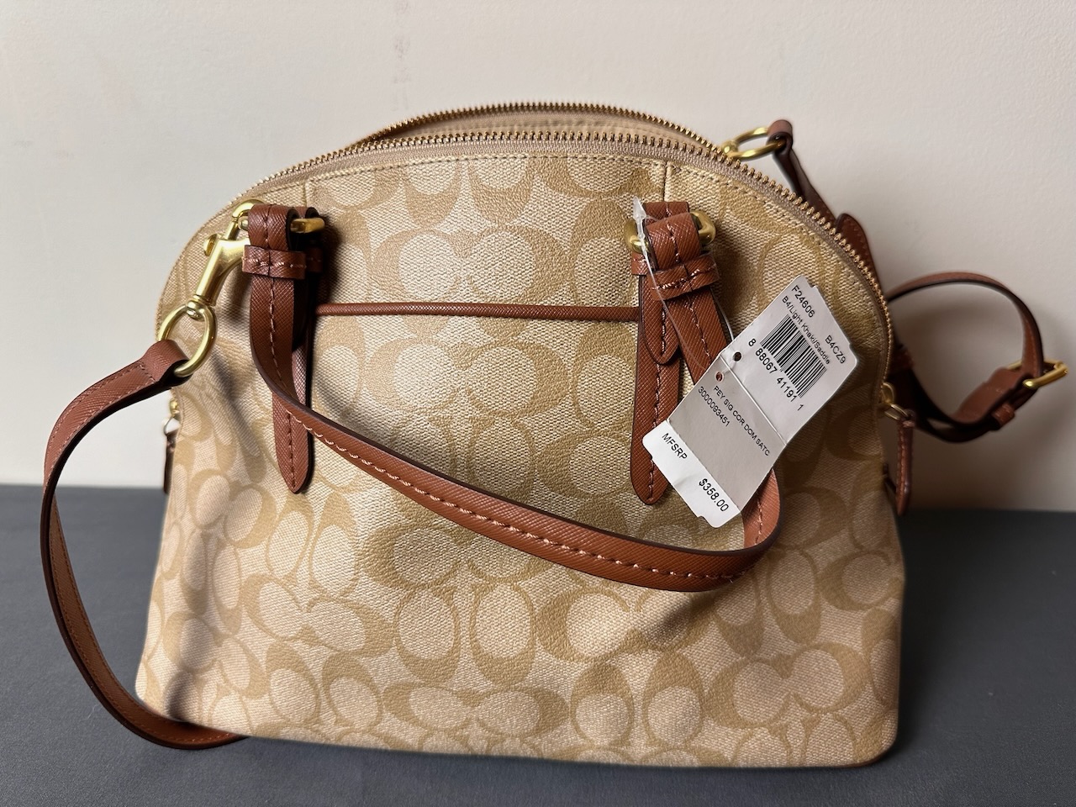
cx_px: 538
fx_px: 746
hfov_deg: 71.6
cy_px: 404
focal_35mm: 24
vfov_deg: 56.8
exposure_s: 1/120
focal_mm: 6.86
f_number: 1.78
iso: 125
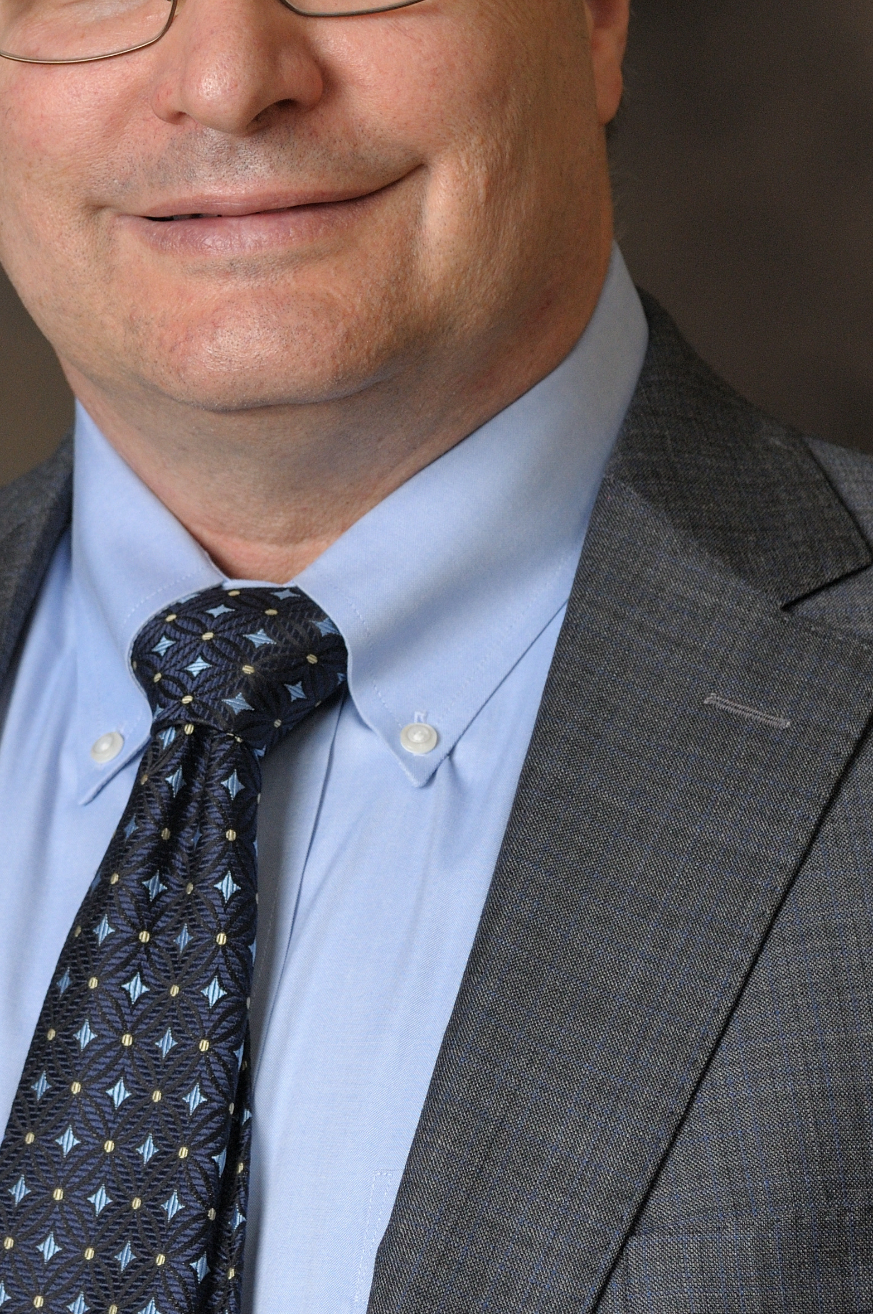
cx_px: 283
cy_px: 426
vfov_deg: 10.8
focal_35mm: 191
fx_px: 6963
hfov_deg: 7.2
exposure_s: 1/200
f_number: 5.6
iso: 400
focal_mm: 70
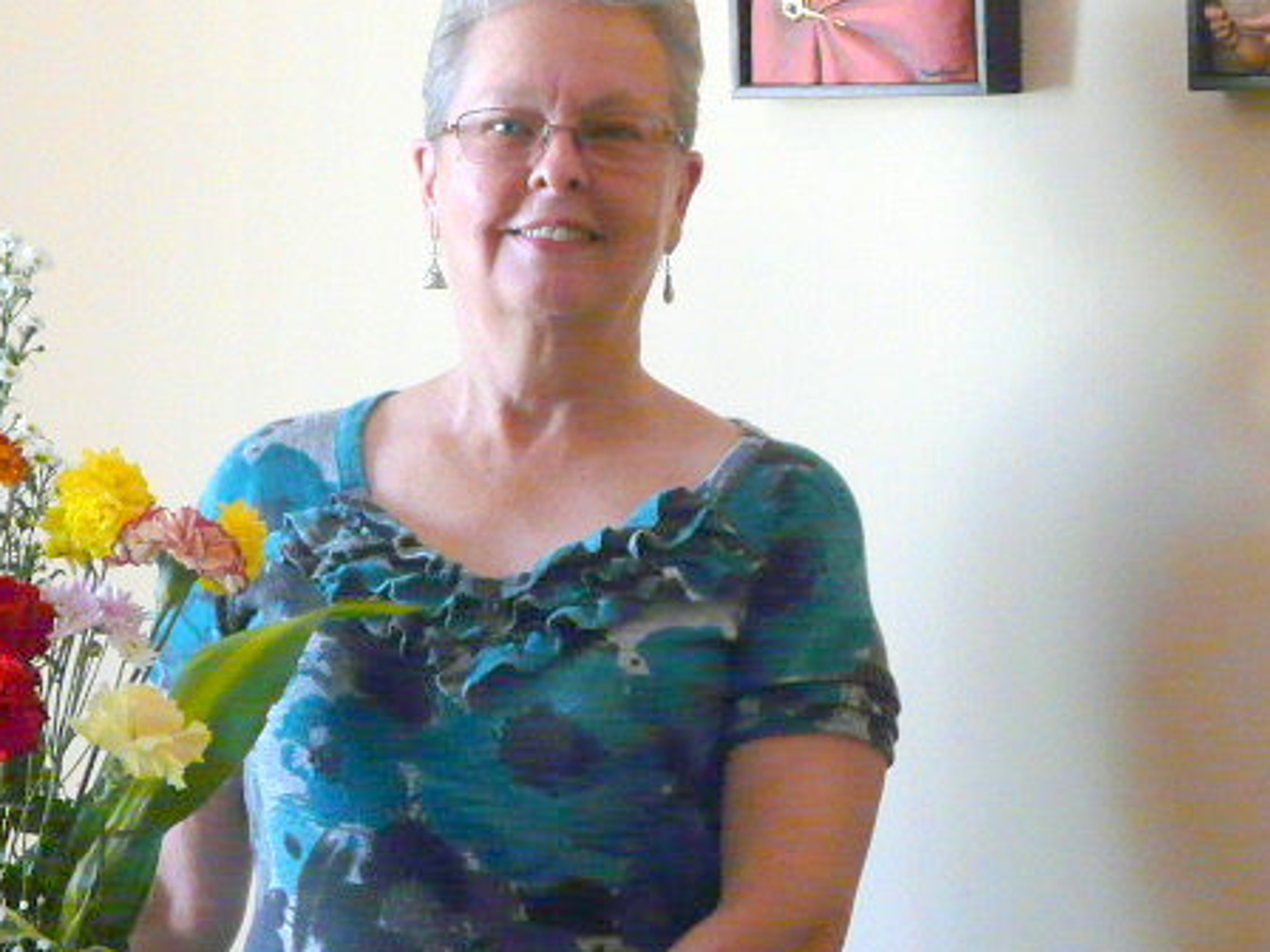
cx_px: 604
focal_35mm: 203
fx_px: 7448
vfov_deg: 7.3
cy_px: 377
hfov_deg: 9.7
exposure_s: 1/30
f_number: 3.6
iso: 400
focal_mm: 14.7
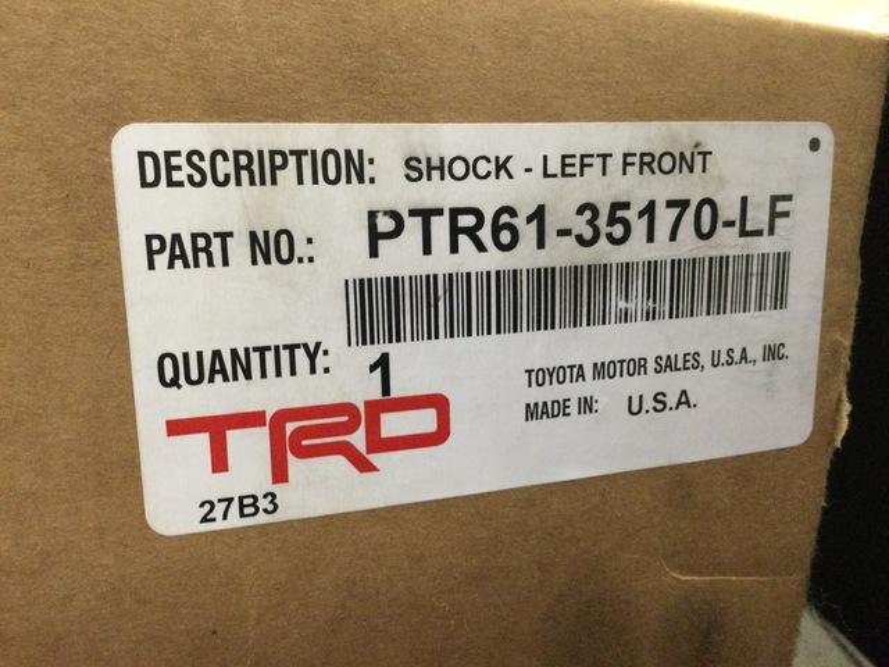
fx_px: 796
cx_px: 444
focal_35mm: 31
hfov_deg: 58.4
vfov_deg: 45.4
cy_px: 334
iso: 200
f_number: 2.4
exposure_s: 1/20
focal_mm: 3.3
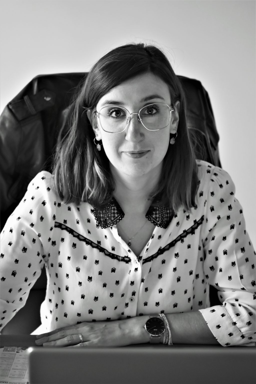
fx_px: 960
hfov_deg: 15.2
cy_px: 192
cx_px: 128
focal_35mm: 90
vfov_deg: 22.6
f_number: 2.8
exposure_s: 1/125
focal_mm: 60
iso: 1100
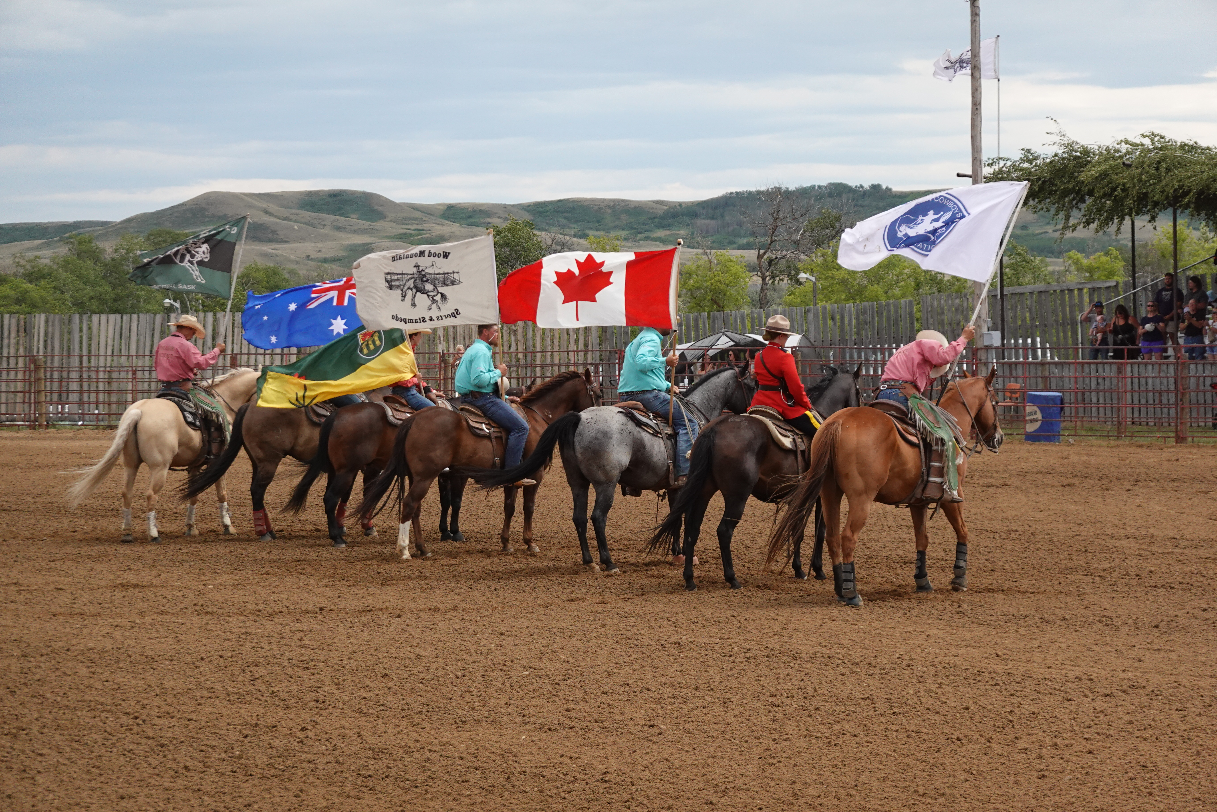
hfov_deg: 18.1
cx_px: 608
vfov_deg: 12.1
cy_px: 406
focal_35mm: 113
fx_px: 3820
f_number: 4.5
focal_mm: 41.15
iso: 400
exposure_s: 1/2000
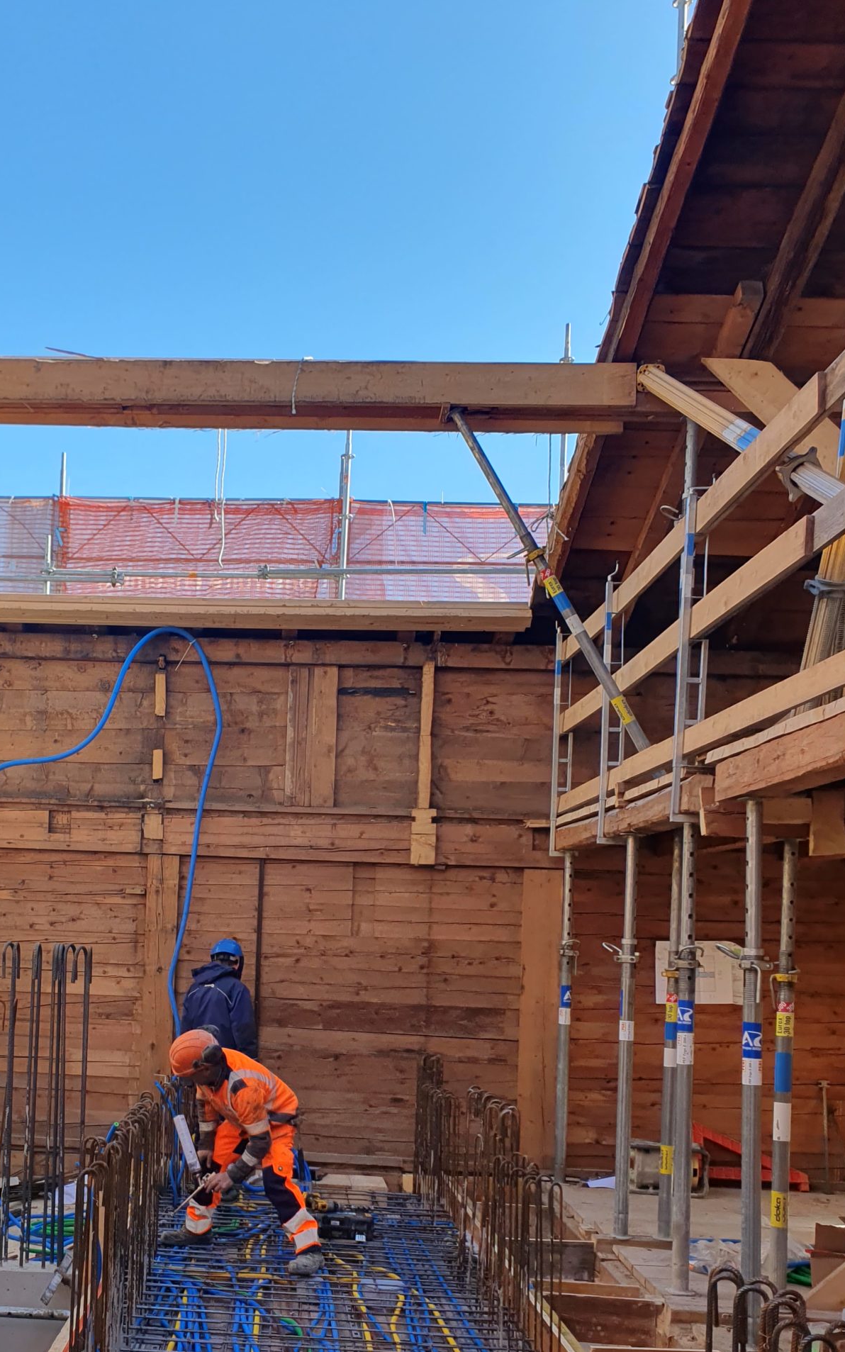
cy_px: 895
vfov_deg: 51.8
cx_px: 185
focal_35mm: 37
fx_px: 1363
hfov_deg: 33.6
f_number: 2.4
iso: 50
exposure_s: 1/345
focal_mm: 4.32
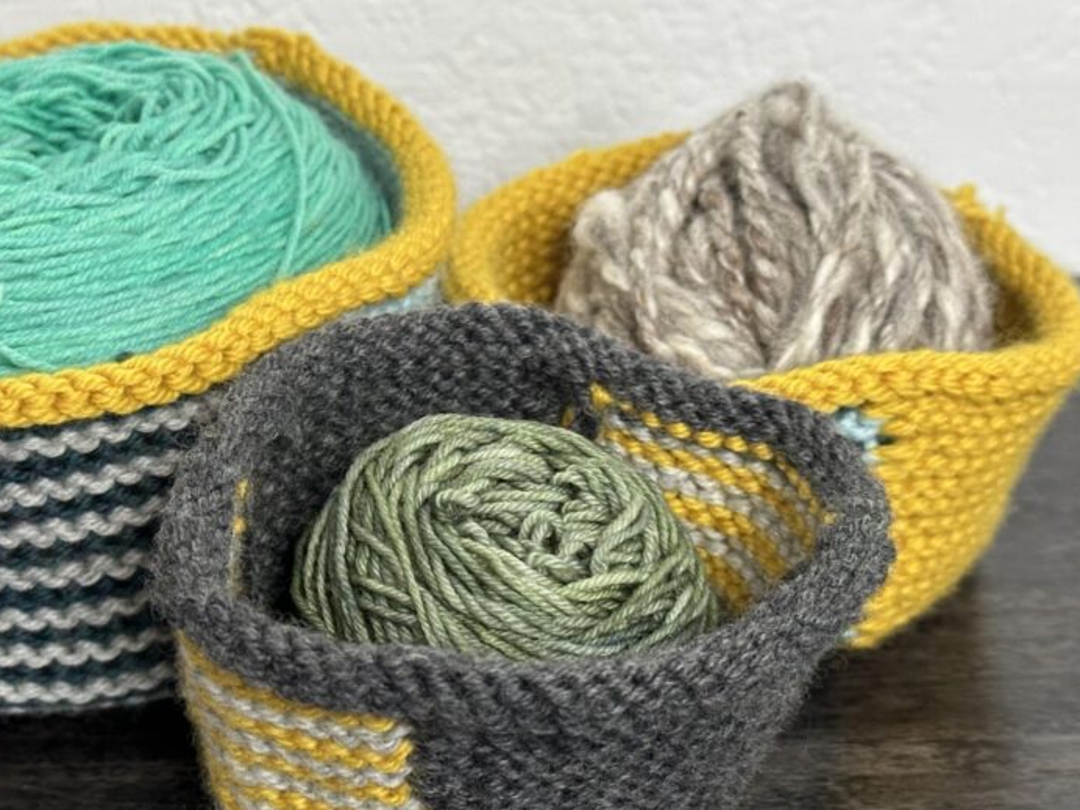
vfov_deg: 20.7
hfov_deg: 27.3
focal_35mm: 71
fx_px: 2215
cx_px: 410
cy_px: 437
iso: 250
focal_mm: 6.86
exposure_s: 1/60
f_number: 1.78
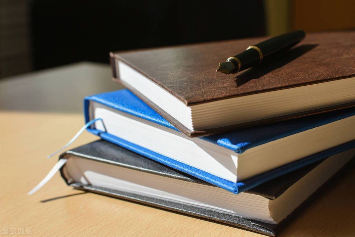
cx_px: 178
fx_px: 518
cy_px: 118
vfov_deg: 25.8
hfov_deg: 37.8
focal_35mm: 52
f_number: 5.6
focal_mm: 35
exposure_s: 1/250
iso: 160
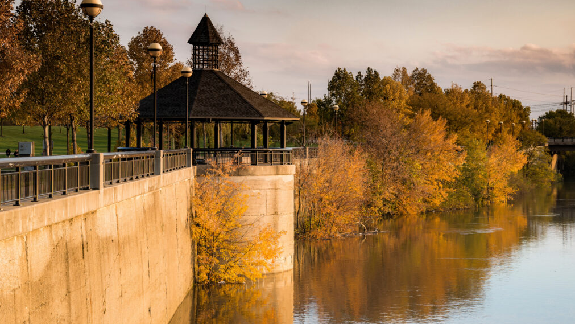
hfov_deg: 24.5
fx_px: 1327
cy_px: 147
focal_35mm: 87
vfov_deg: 13.9
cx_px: 291
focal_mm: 82
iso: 280
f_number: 11
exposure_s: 1/100
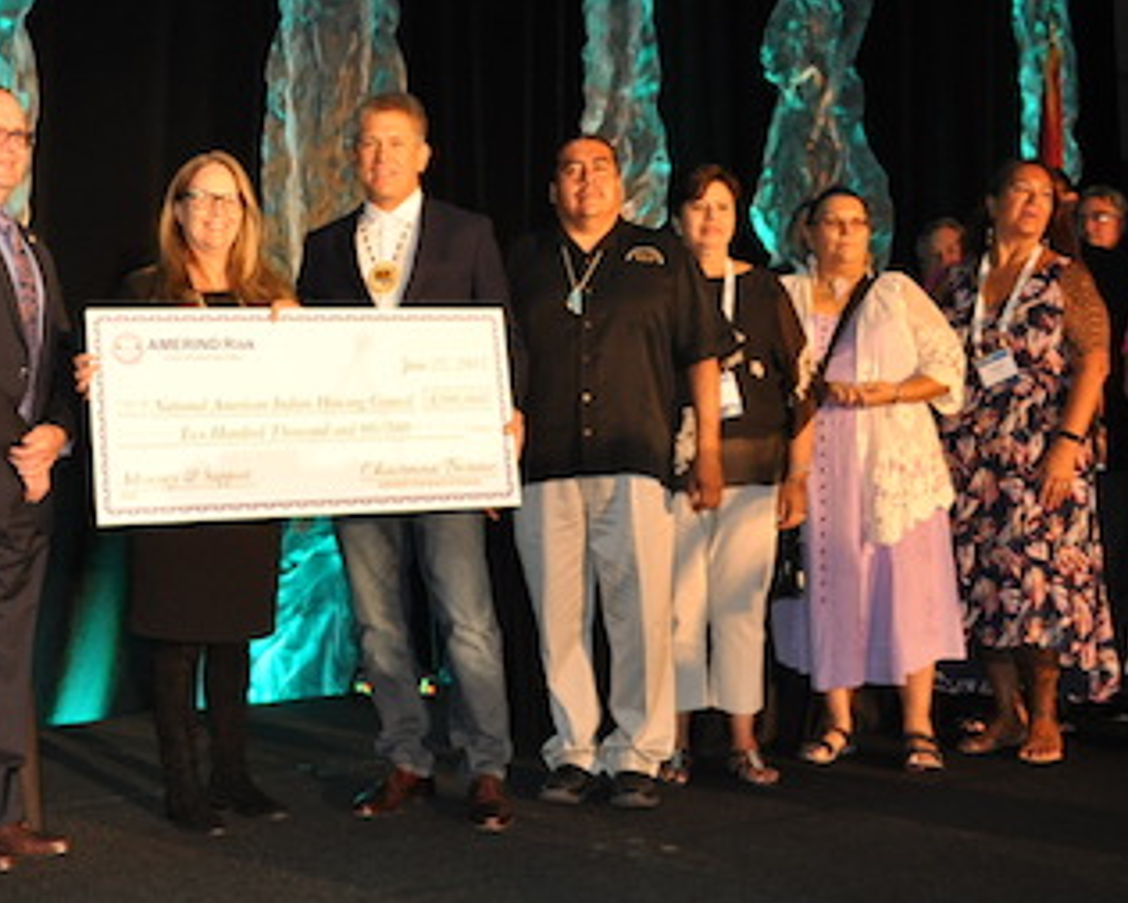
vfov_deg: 31.5
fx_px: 1603
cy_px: 419
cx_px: 278
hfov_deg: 37.8
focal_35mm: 48
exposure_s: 1/60
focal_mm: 18
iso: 800
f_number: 3.5
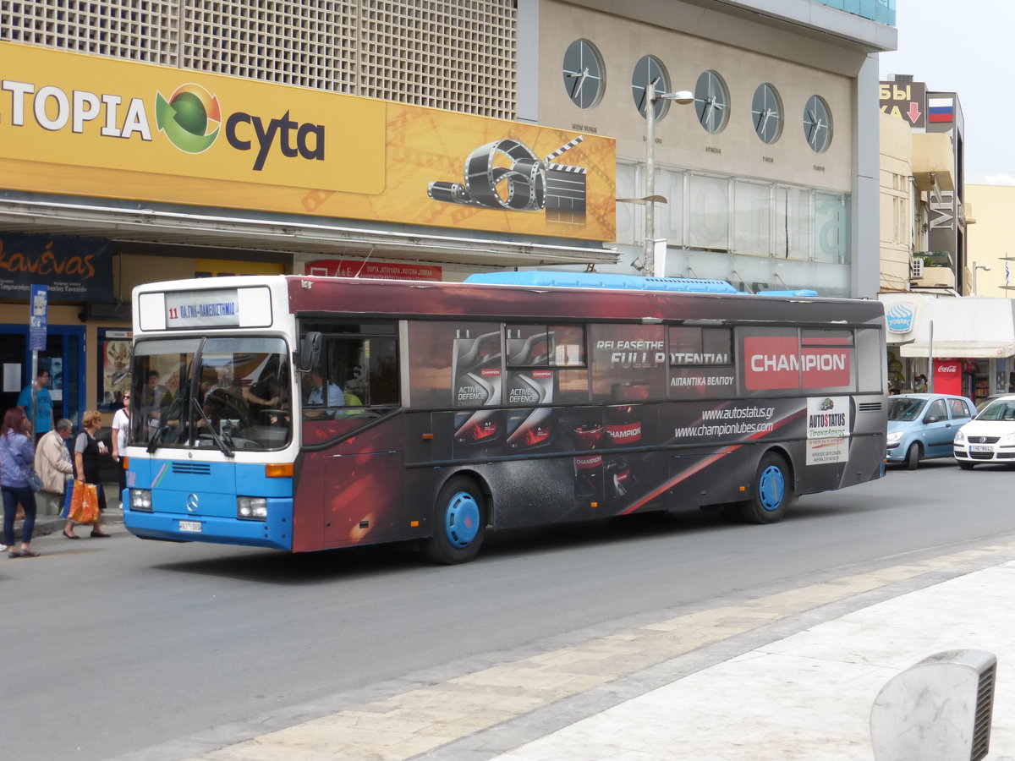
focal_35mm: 58
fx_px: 1701
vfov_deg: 25.2
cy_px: 380
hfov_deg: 33.2
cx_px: 508
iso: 125
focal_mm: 10.3
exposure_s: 1/500
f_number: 4.7
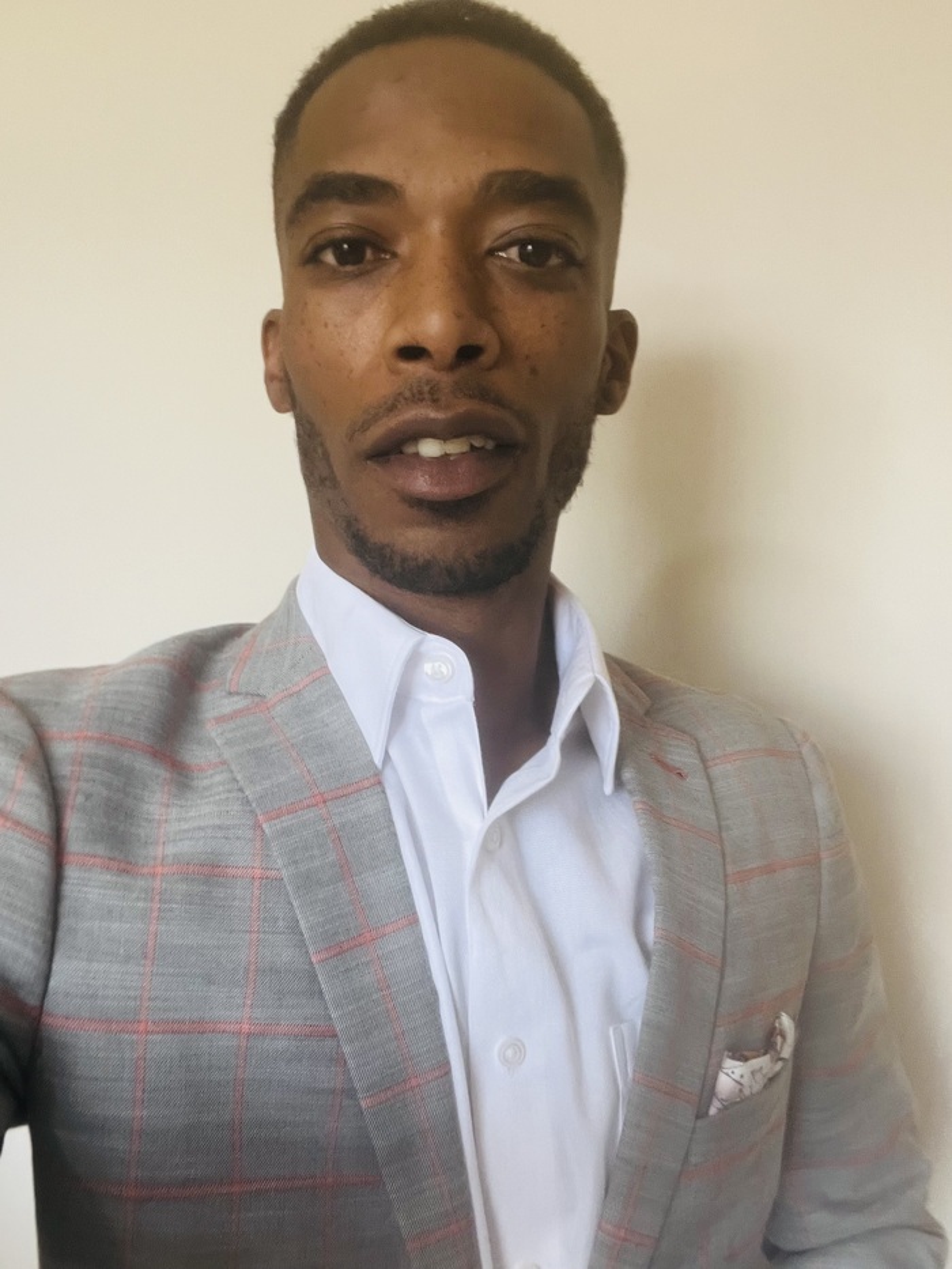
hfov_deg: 46.8
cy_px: 634
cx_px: 476
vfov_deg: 60.0
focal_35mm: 30
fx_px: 1100
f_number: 2.2
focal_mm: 2.71
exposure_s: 1/60
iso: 250
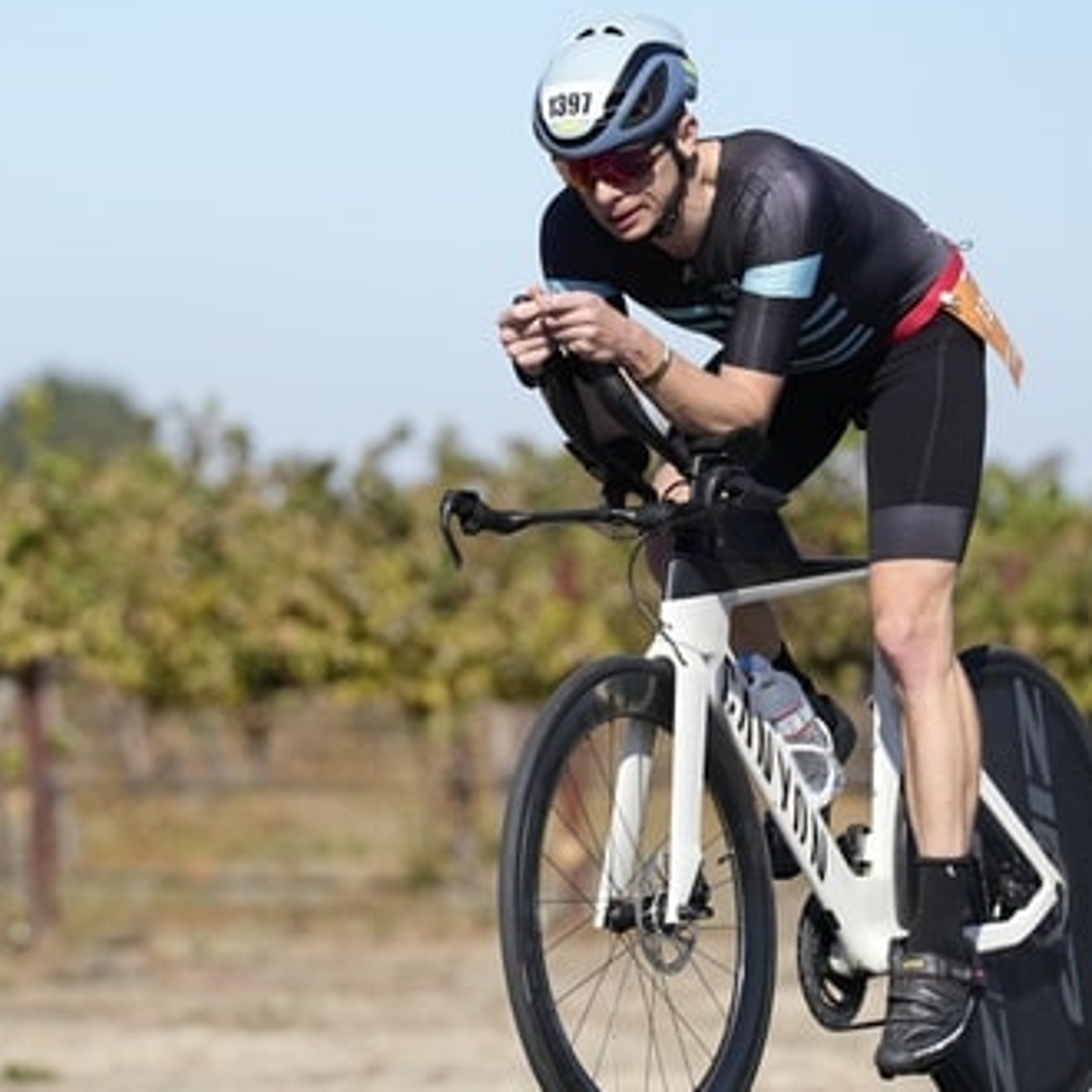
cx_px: 268
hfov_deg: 5.9
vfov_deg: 5.9
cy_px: 440
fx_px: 10529
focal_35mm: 295
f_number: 3.2
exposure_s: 1/20000
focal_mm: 143
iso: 1250
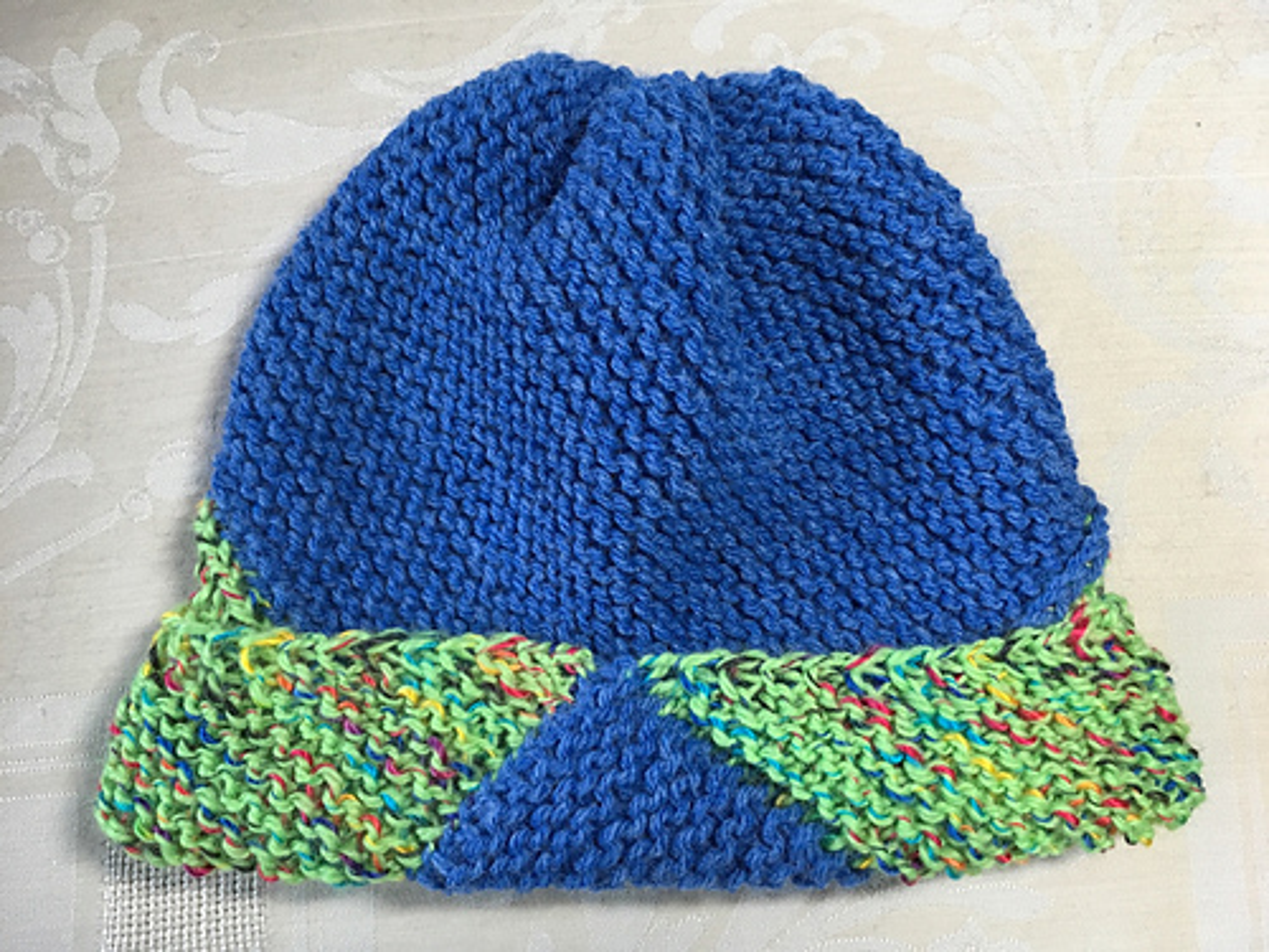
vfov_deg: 48.2
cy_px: 476
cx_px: 634
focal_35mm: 29
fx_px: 1063
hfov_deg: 61.7
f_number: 2.2
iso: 100
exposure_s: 1/30
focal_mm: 4.15
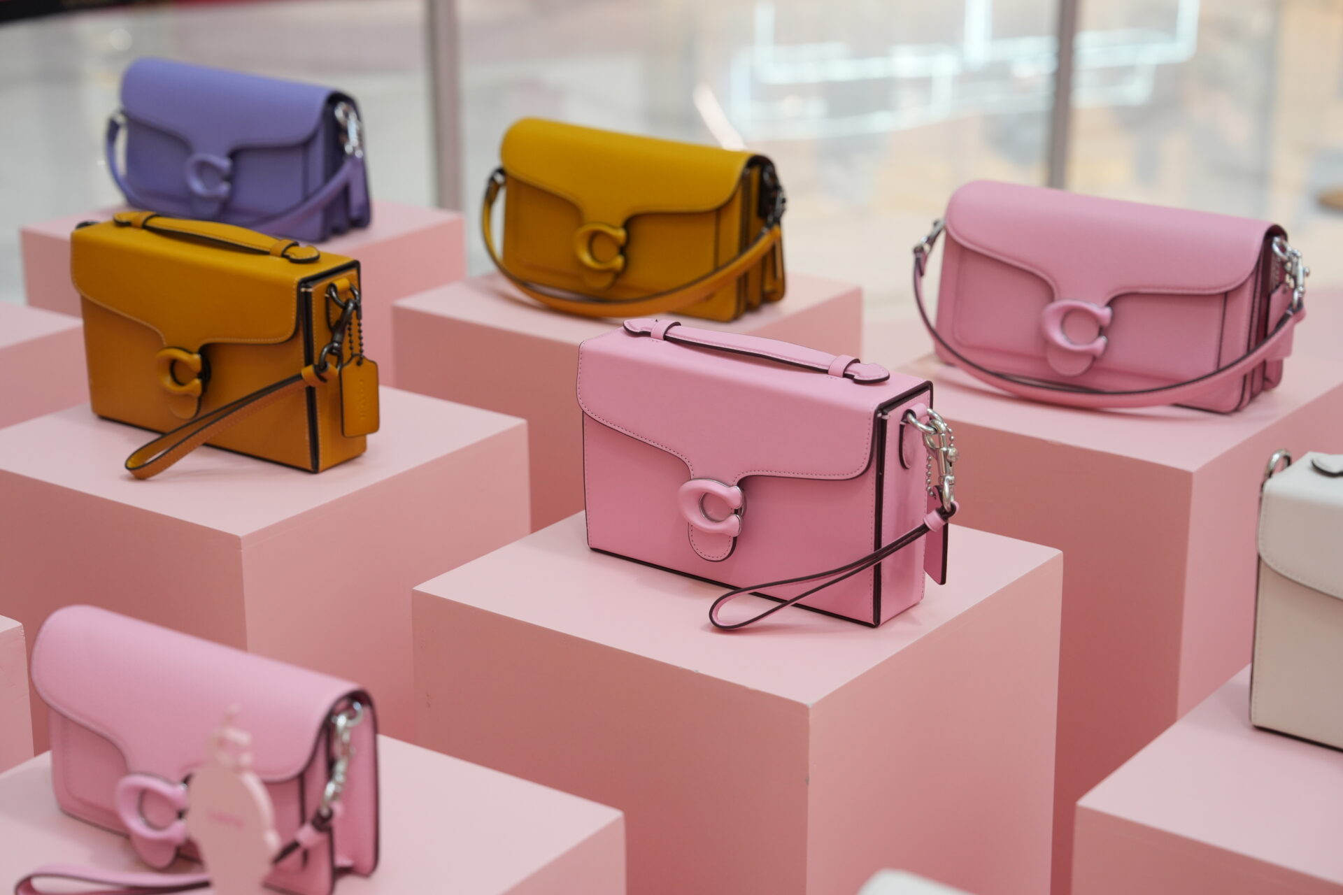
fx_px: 2611
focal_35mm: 70
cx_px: 672
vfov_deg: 19.5
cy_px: 448
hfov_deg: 28.8
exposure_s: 1/160
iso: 1250
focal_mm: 70
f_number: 4.5
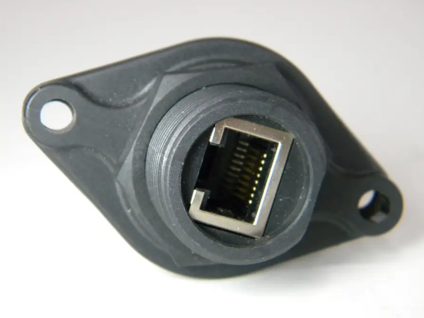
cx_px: 214
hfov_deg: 23.3
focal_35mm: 84
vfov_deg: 17.6
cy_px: 159
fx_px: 1029
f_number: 4.5
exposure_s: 1/246
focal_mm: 15.1
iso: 400
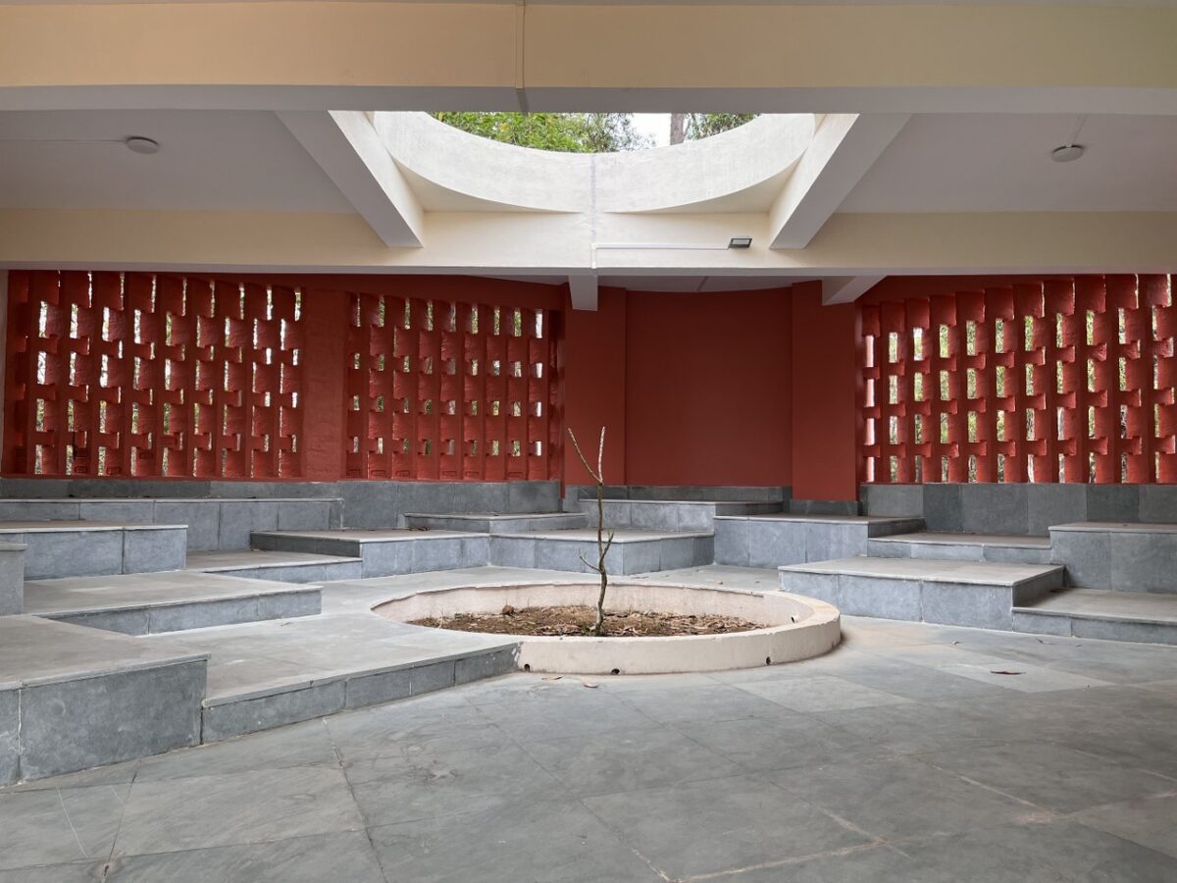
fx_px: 884
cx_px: 588
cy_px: 442
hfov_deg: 67.3
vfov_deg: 53.1
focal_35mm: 26
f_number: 1.6
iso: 64
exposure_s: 1/164
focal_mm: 5.1
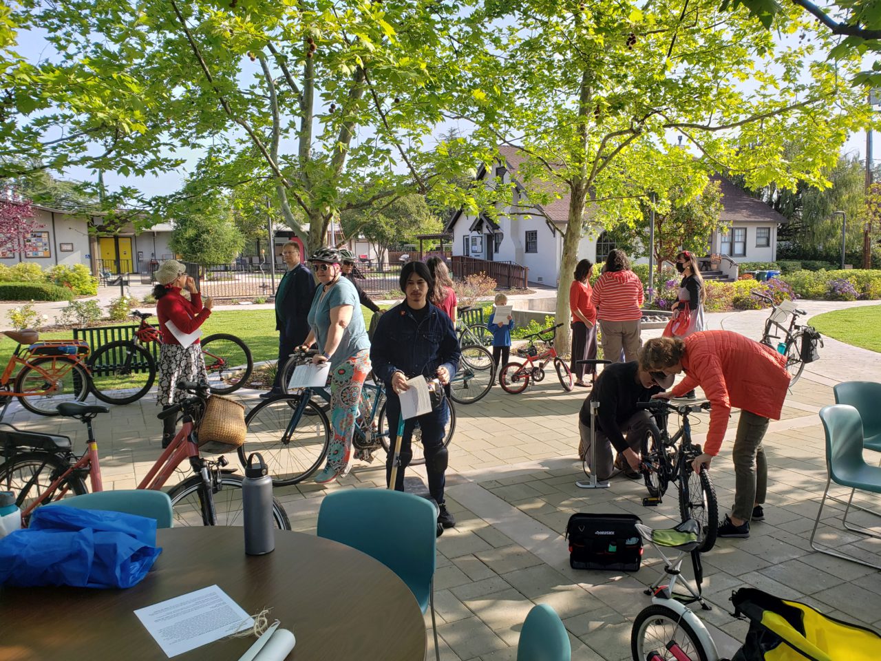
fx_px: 662
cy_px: 330
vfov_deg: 53.1
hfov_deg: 67.3
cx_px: 440
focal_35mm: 26
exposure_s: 1/559
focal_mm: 4.3
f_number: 2.4
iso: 50
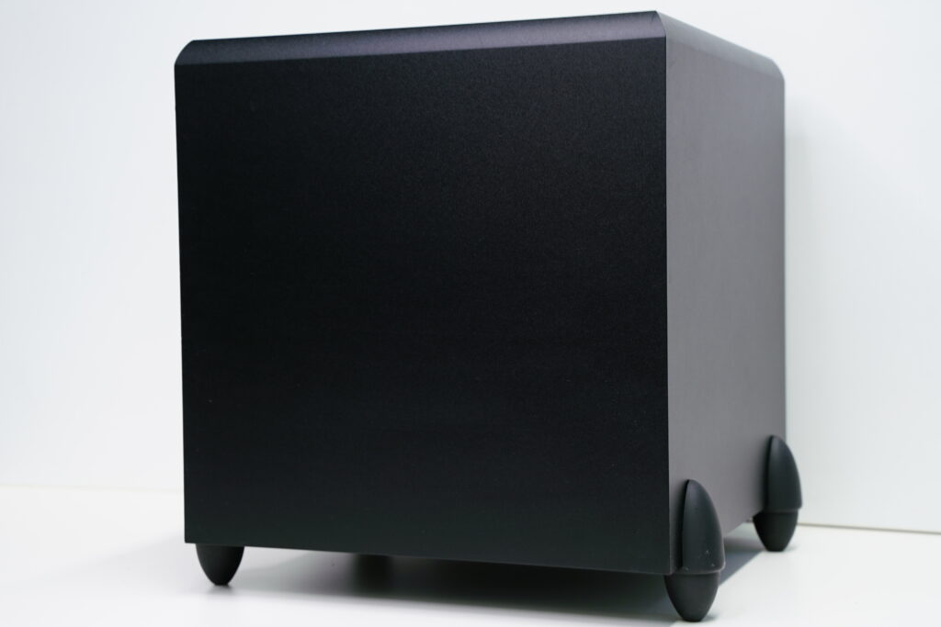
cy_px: 314
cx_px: 470
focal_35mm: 63
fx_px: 1647
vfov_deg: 21.6
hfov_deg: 31.9
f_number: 7.1
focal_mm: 63
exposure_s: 1/8
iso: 160
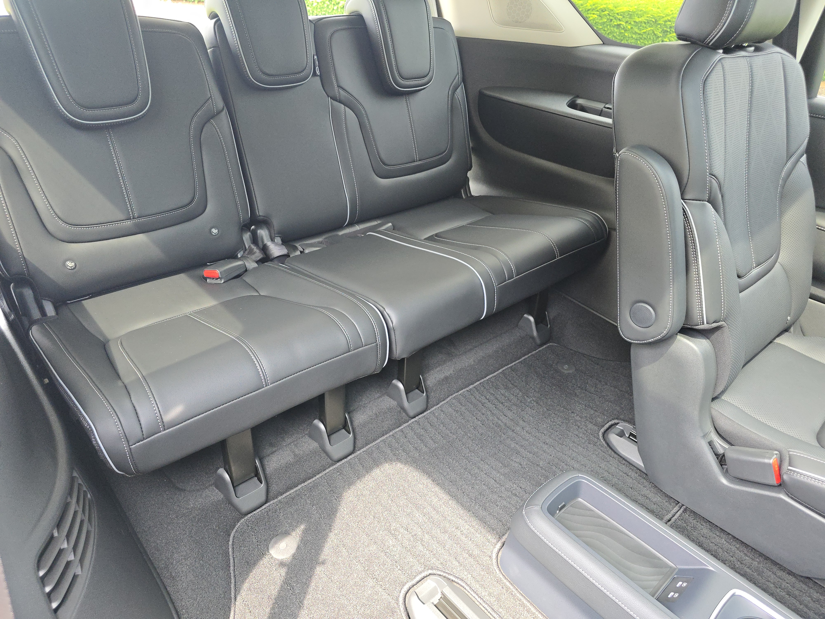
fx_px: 548
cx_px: 412
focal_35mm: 23
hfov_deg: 73.9
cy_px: 310
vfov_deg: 58.9
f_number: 1.7
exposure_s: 1/120
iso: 200
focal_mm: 6.3
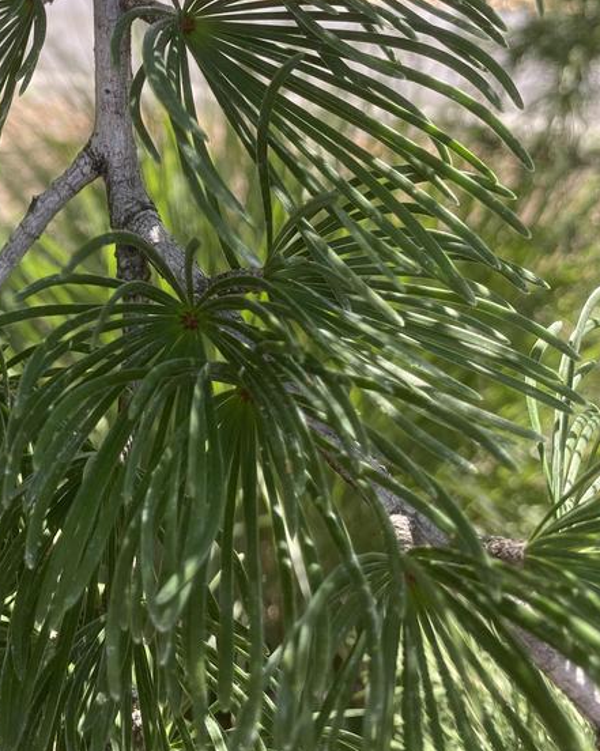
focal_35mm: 46
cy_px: 109
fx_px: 1022
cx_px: 98
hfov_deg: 31.6
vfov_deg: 38.2
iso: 32
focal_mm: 4.25
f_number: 1.8
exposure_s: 1/340
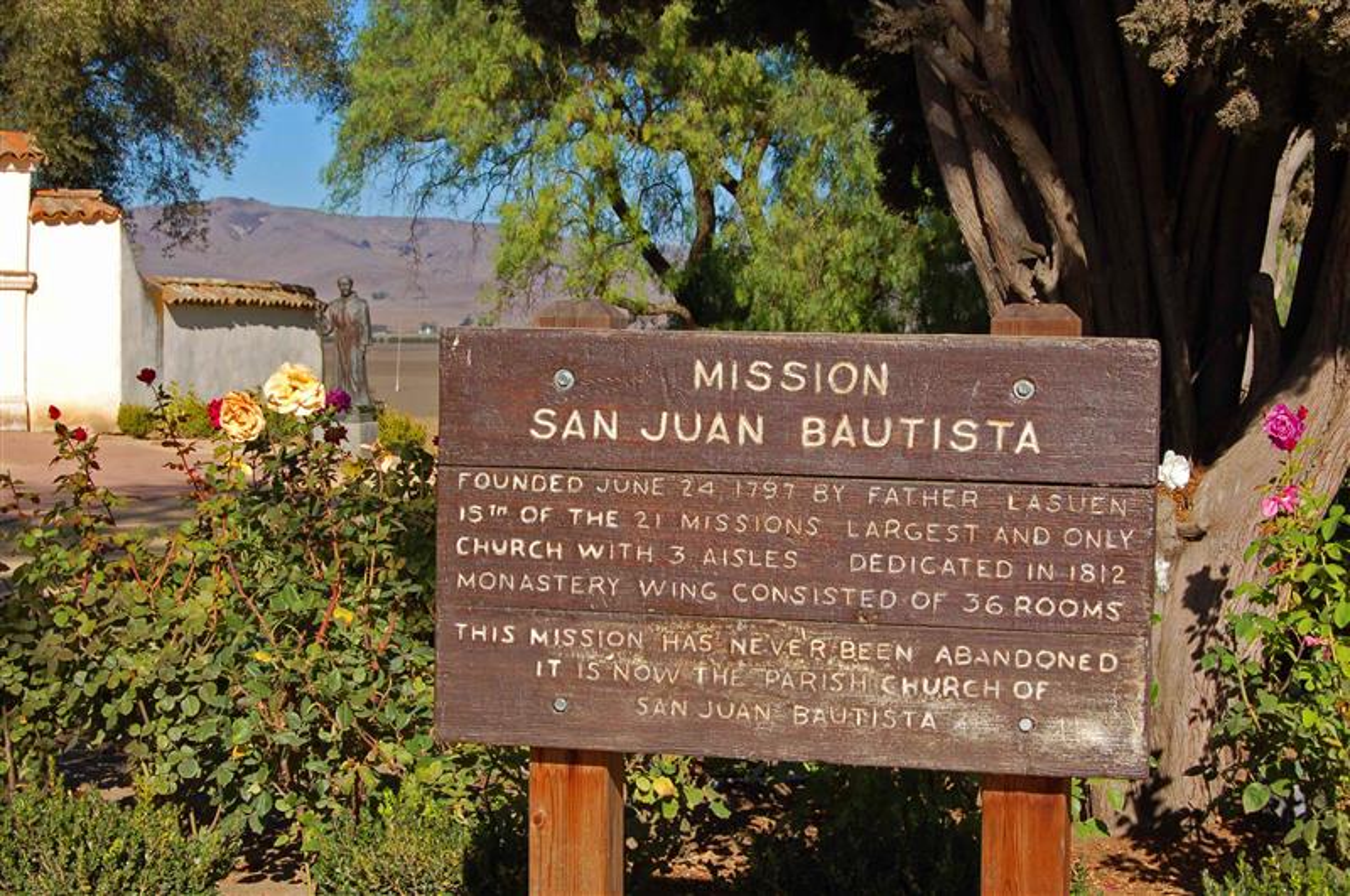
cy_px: 448
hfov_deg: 29.9
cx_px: 675
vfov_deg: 20.1
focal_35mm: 68
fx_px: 2528
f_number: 9
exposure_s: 1/320
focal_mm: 45
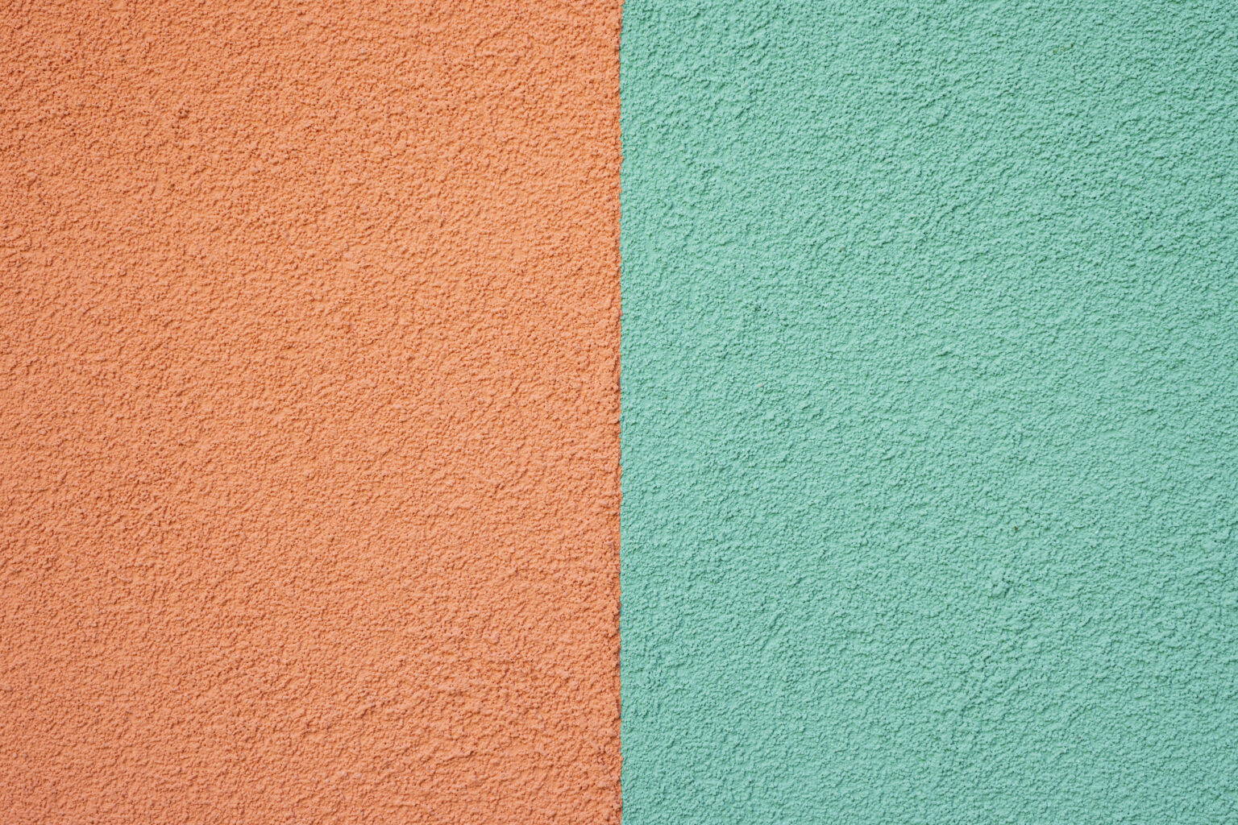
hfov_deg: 33.4
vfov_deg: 22.6
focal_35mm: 60
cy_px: 412
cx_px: 619
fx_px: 2063
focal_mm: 40
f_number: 4
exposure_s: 1/125
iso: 160
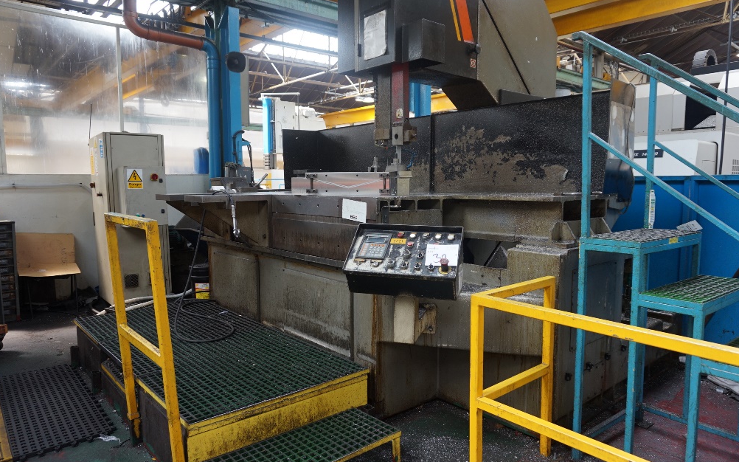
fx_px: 503
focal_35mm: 25
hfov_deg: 72.6
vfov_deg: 49.3
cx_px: 370
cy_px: 234
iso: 200
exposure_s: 1/60
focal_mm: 16
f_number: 4
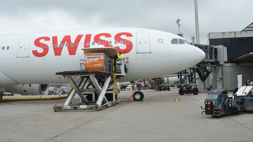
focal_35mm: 38
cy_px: 73
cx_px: 127
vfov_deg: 31.2
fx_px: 255
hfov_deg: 52.8
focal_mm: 24
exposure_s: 1/125
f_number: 9
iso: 400
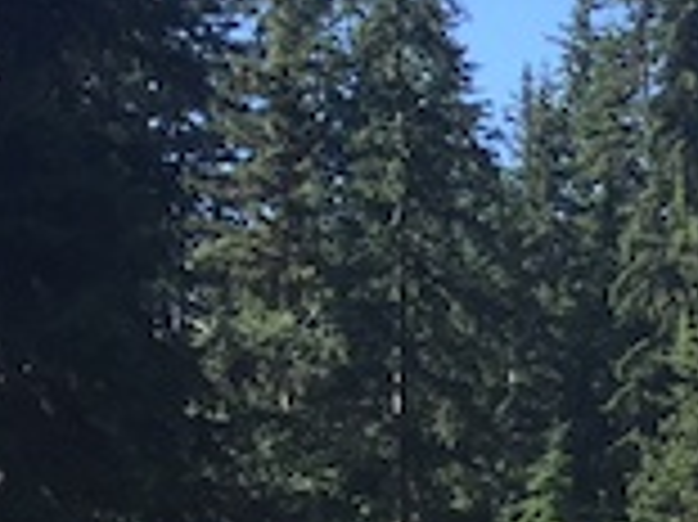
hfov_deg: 11.5
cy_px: 932
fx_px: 3022
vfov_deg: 9.4
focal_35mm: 150
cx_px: 1522
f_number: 2.2
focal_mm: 4.15
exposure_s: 1/898
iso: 32
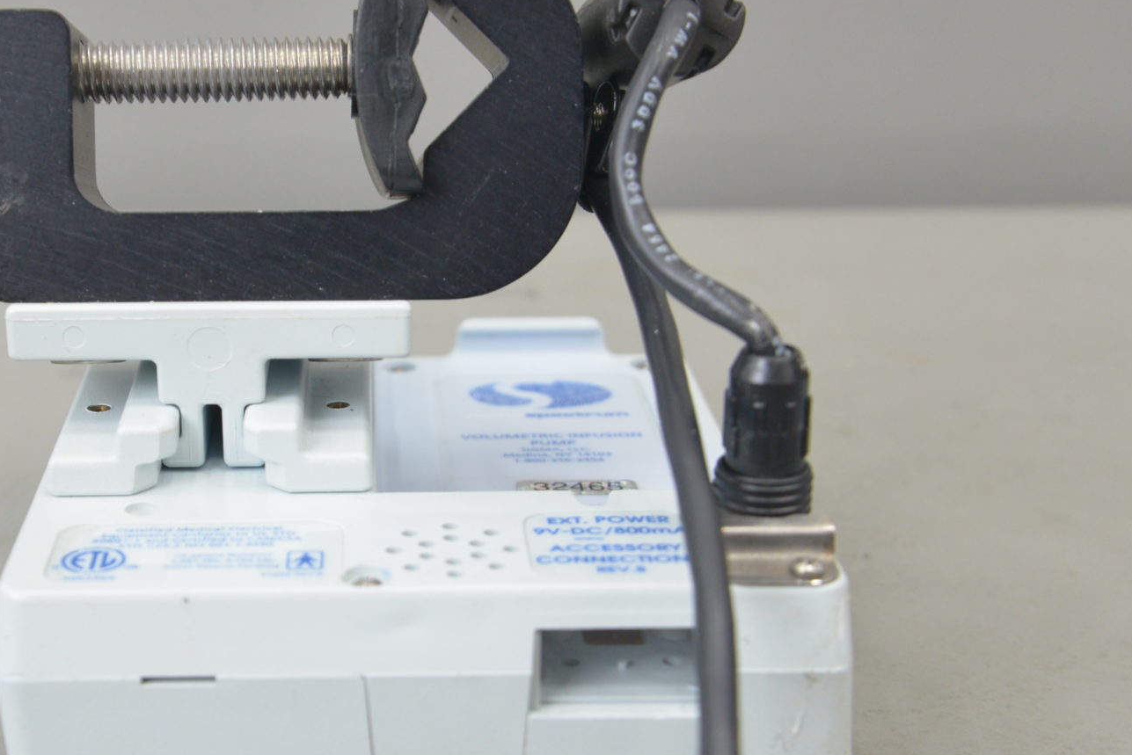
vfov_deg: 19.5
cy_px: 407
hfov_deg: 28.5
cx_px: 322
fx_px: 2202
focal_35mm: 70
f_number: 7.1
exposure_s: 1/80
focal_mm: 44
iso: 1600
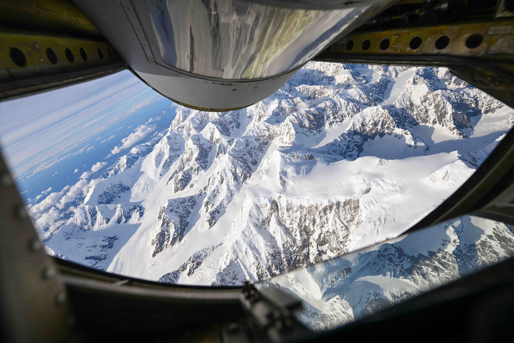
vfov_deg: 72.1
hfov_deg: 95.0
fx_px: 236
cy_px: 172
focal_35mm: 16
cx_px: 257
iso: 64
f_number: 5
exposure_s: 1/800
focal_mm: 16.5
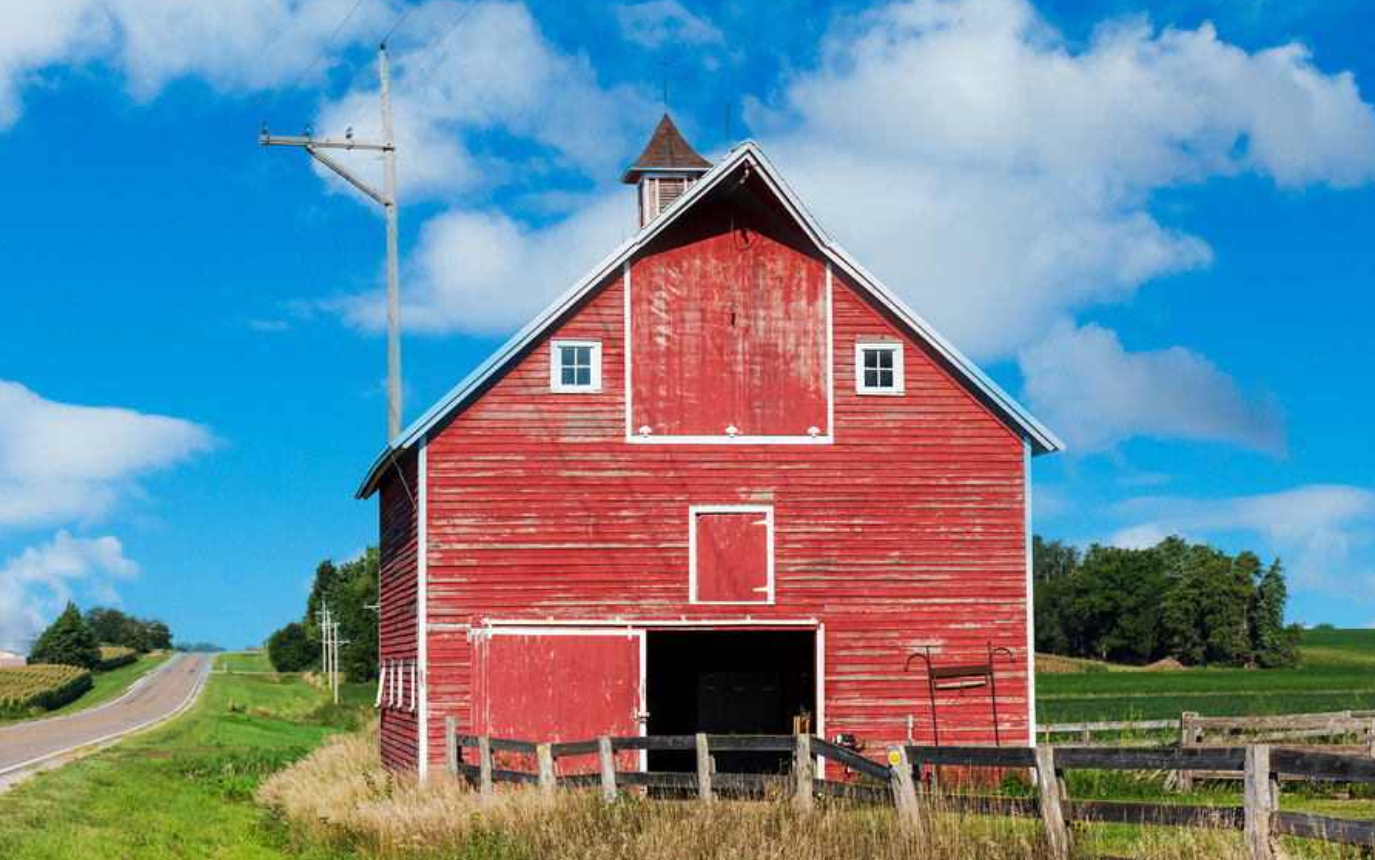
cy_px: 445
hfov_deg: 28.6
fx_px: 2699
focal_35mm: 72
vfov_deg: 18.1
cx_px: 692
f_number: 8
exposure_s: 1/1250
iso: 320
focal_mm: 70
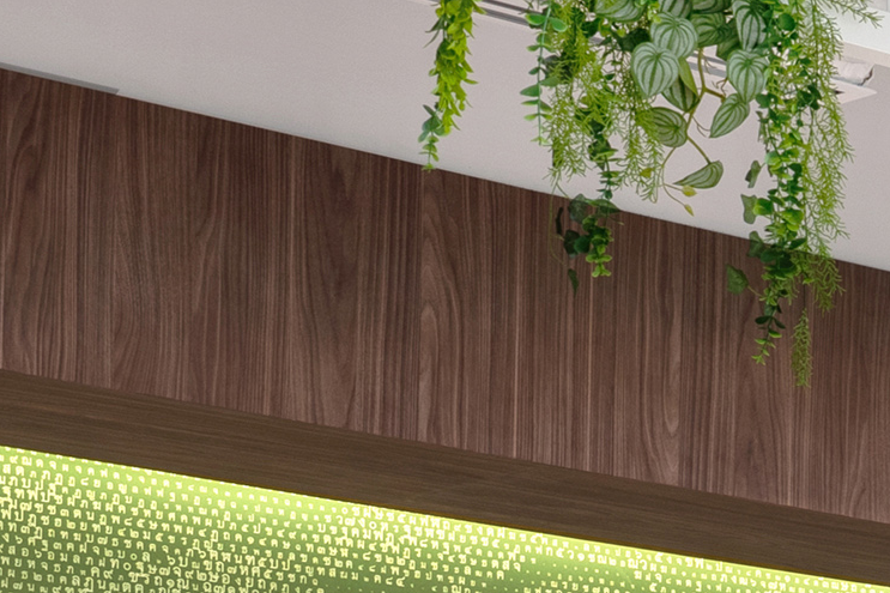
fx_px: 3831
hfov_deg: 12.0
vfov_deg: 8.2
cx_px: 1720
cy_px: 1418
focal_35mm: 155
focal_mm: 29
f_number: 11
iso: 100
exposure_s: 1/10
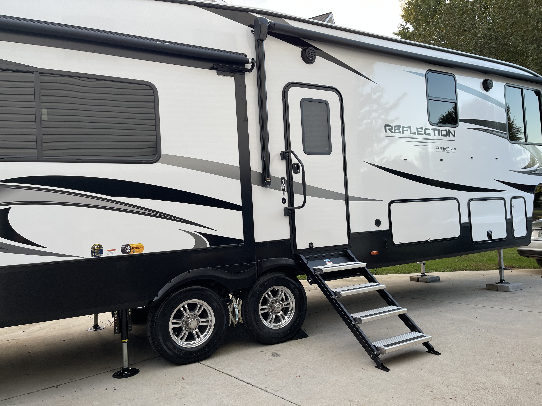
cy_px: 203
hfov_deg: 67.3
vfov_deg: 53.1
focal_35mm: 26
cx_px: 271
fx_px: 407
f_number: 1.6
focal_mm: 5.1
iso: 50
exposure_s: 1/121
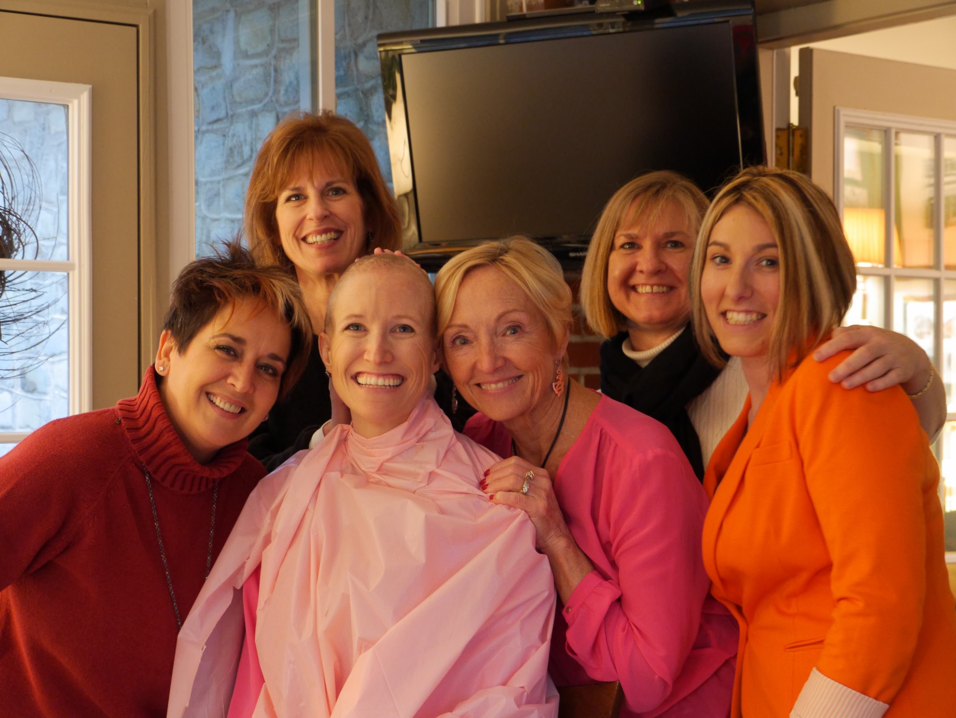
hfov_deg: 30.3
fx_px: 1768
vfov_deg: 22.9
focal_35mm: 64
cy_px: 359
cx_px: 478
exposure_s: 1/5
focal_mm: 32
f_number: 5
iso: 1600
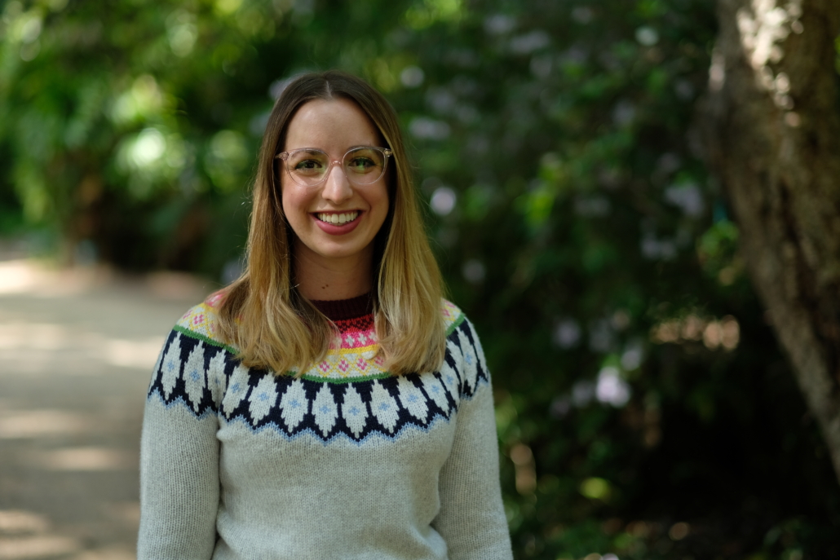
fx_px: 1960
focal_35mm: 84
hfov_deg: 24.2
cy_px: 280
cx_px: 420
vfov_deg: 16.3
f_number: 1.2
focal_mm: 56
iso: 200
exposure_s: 1/640
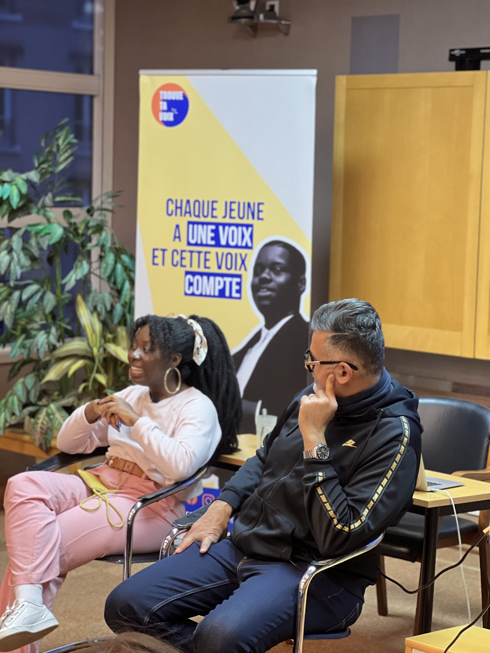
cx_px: 245
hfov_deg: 19.1
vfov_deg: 25.3
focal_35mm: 77
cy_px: 326
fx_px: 1453
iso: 320
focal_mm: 9
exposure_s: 1/25
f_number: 2.8
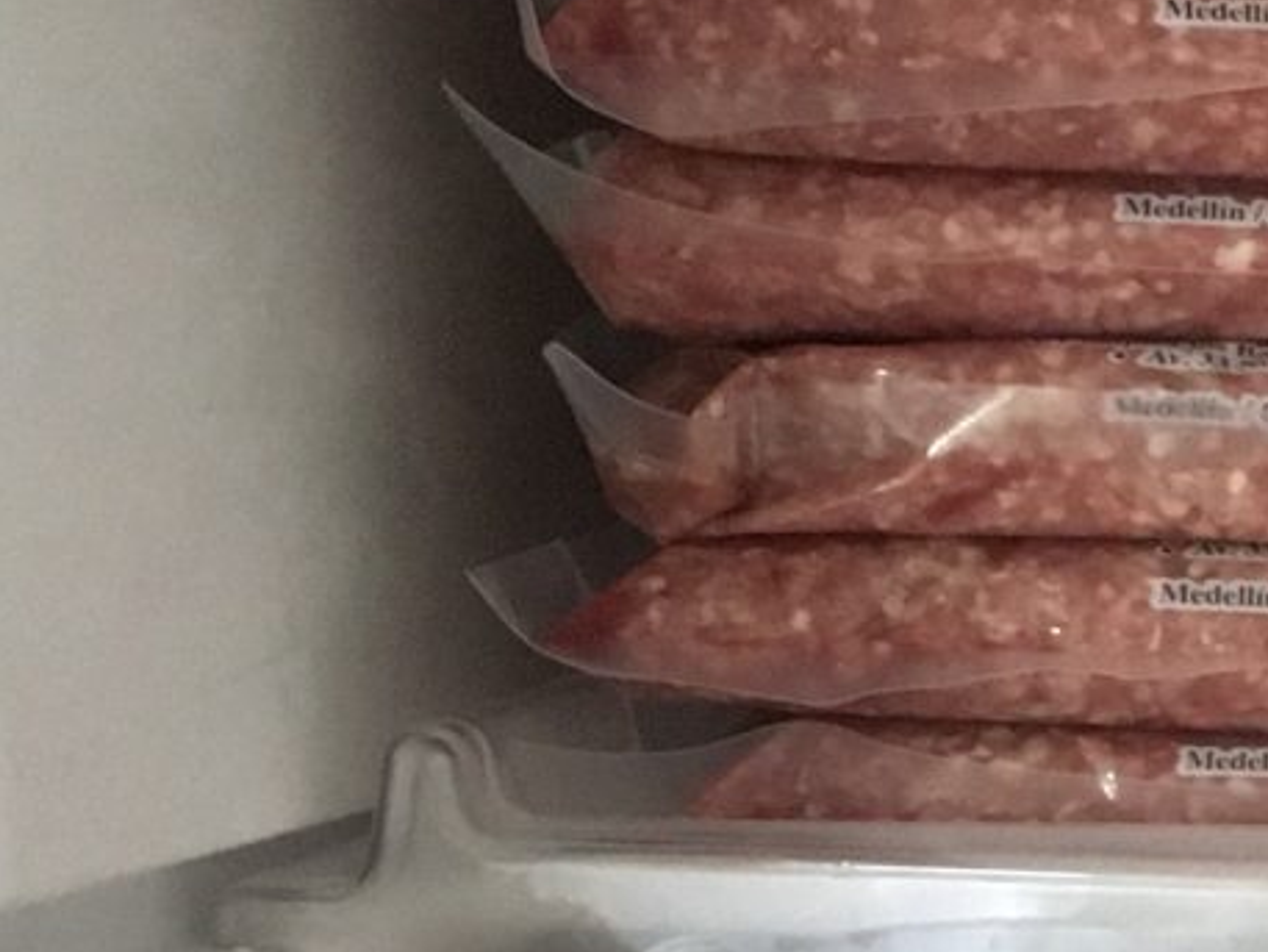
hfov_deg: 13.7
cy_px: 1110
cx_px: 2214
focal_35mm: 130
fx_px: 4763
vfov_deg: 11.2
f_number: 2.2
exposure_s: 1/30
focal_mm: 4.15
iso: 250
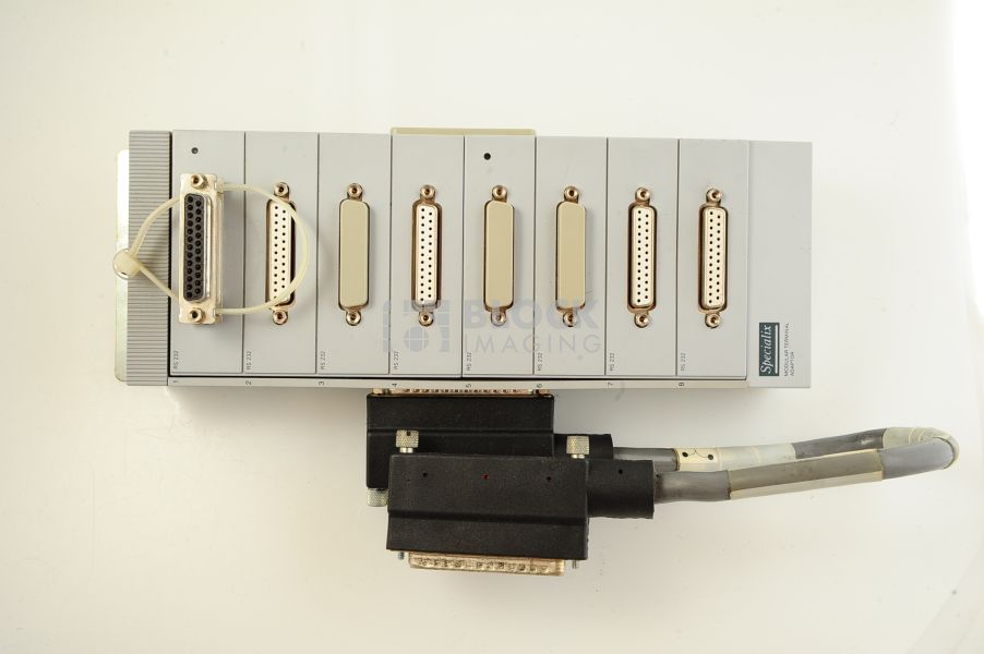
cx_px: 492
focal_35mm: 40
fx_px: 1093
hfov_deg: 48.5
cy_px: 327
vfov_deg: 33.4
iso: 800
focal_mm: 40
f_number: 11
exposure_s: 1/125
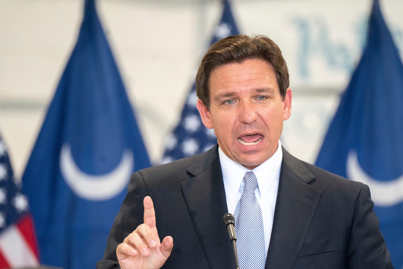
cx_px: 201
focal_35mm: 573
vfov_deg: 2.4
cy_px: 134
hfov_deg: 3.6
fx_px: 6415
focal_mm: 571
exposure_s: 1/400
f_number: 6.3
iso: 10000
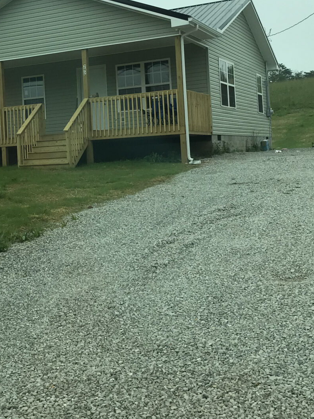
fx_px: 653
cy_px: 127
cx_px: 77
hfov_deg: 26.7
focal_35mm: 54
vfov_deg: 35.1
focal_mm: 3.99
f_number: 1.8
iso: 20
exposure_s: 1/493
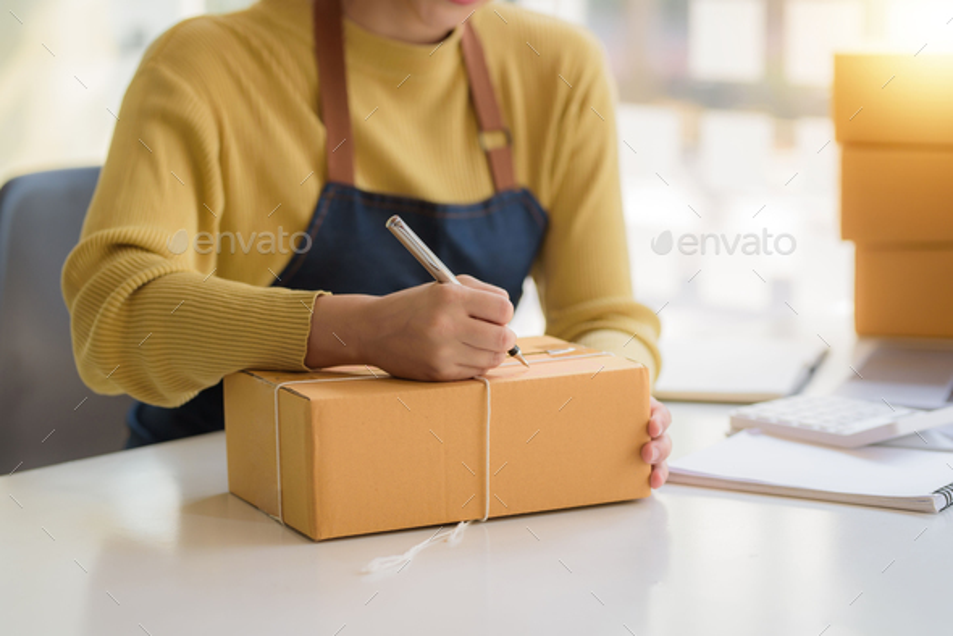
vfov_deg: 16.1
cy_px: 318
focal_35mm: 85
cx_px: 476
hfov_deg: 23.9
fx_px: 2251
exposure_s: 1/250
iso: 200
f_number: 2.8
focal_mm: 85
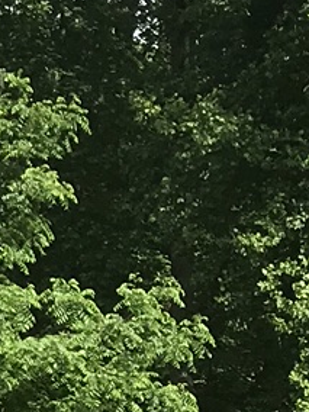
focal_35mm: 202
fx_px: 2404
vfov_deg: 8.8
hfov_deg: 7.3
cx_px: 312
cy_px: 1029
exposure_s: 1/1312
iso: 20
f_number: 1.8
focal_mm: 3.99
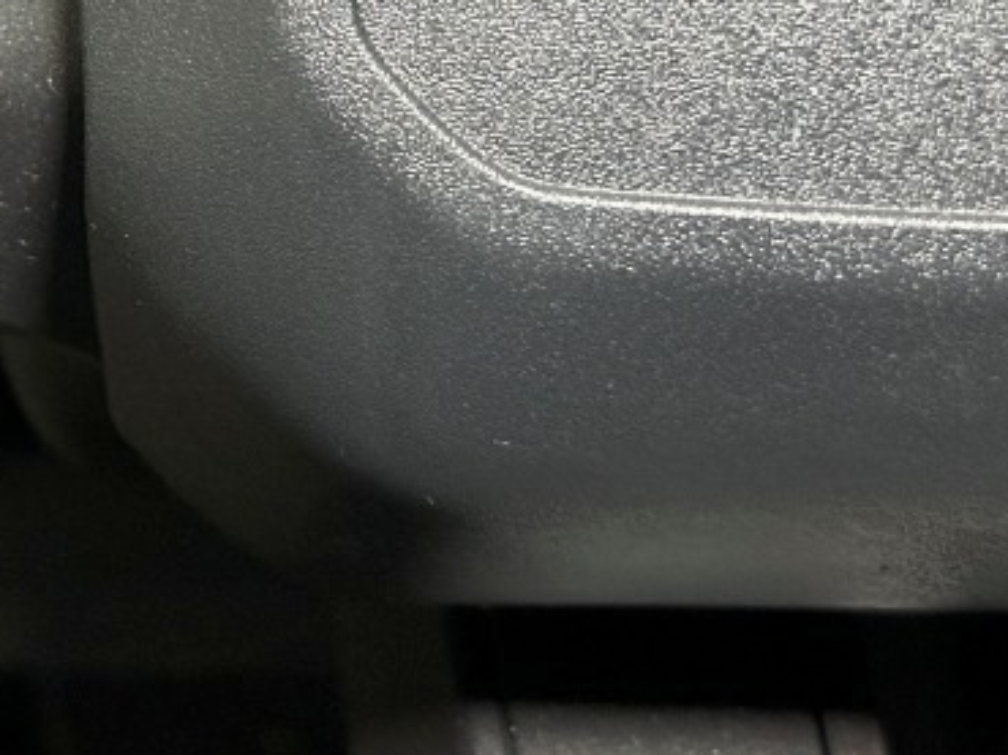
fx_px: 3870
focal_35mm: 133
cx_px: -368
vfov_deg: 10.8
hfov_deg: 14.1
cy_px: -275
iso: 400
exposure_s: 1/40
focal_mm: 6.86
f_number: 1.78
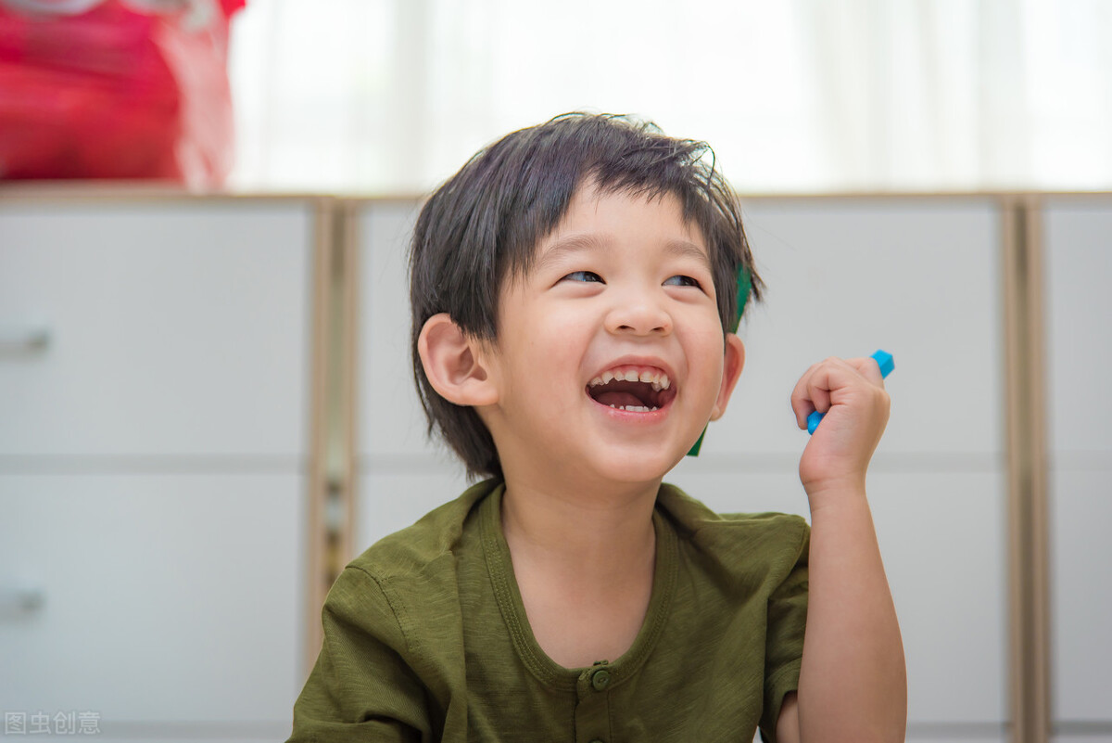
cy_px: 372
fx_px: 3461
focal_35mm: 112
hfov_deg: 18.3
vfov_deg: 12.2
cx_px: 556
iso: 100
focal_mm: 112
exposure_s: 1/125
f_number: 4
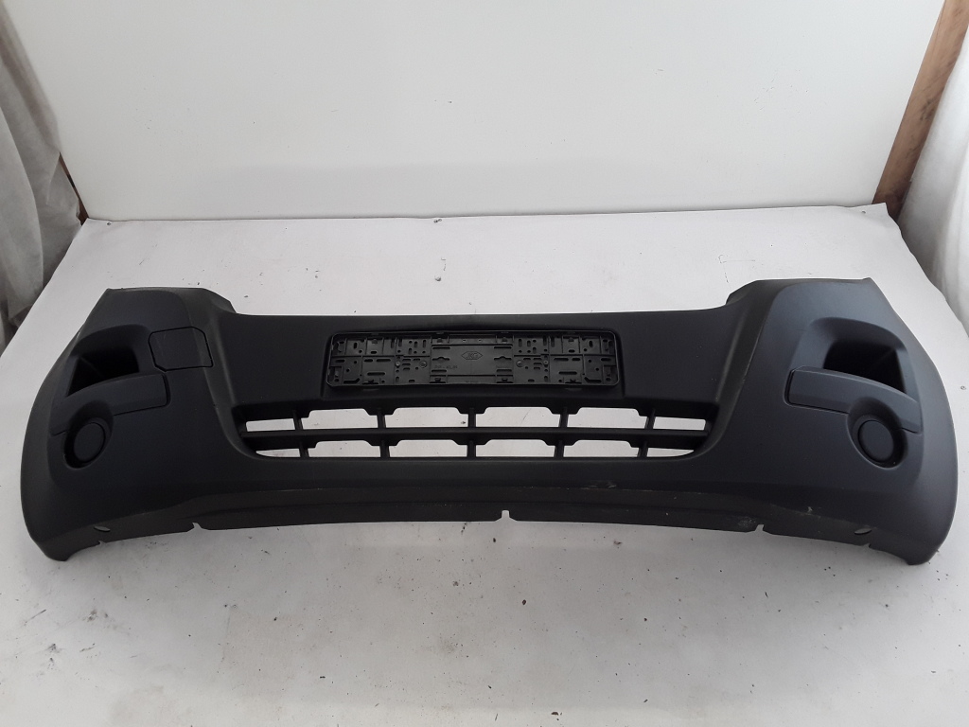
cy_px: 364
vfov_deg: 51.4
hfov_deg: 65.3
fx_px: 756
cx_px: 484
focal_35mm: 27
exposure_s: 1/33
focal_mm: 2.91
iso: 40
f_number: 1.9
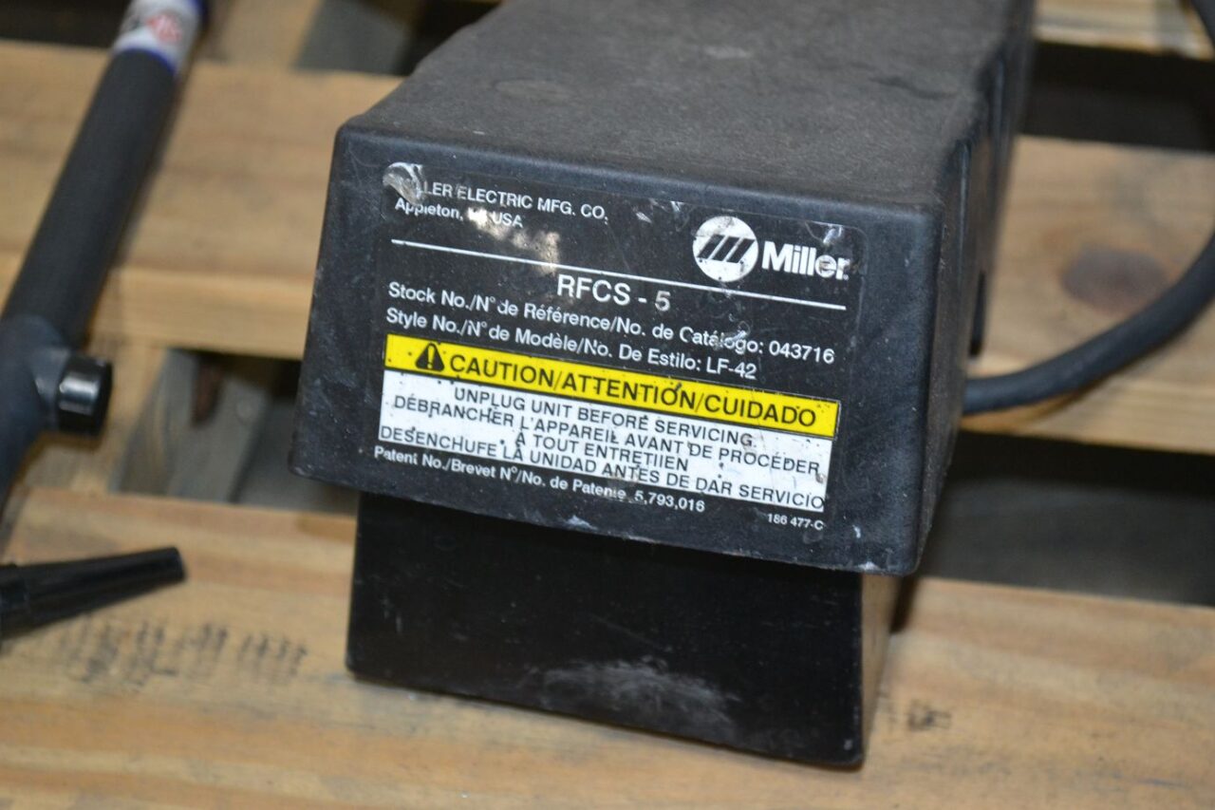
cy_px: 405
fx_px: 2784
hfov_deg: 24.6
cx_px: 608
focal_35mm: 82
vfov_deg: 16.5
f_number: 5.6
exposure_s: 1/60
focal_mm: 55
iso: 1400
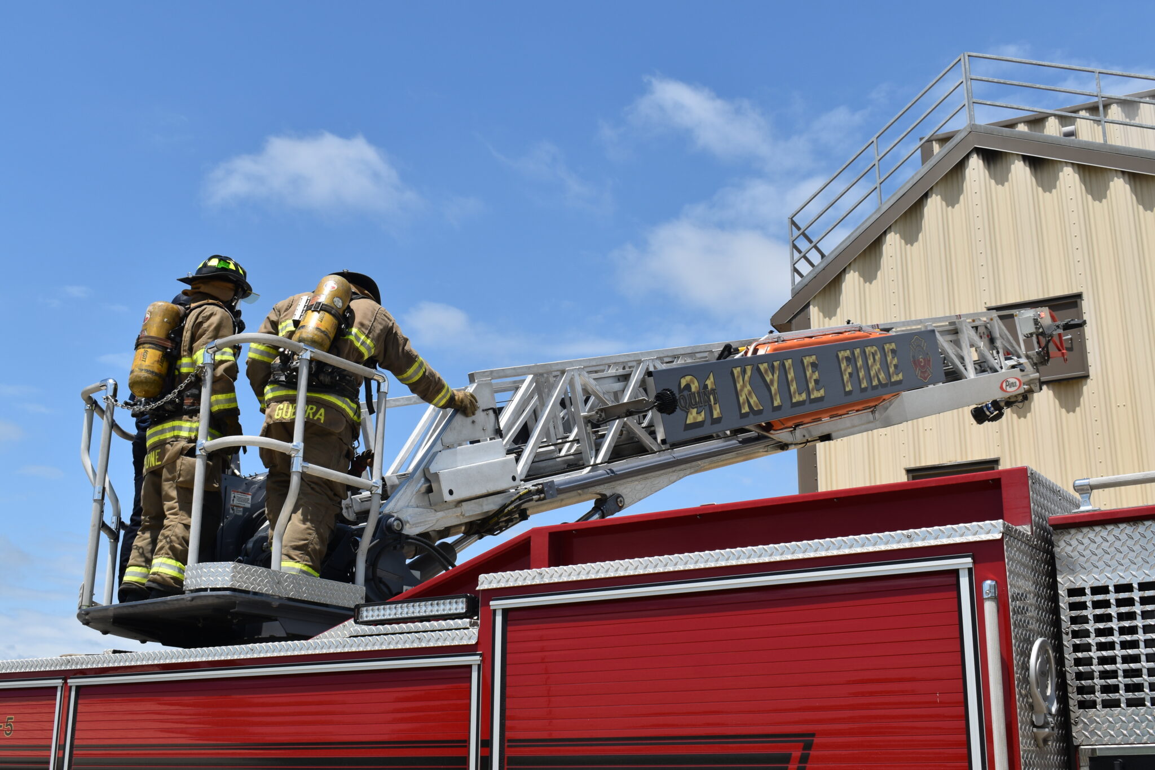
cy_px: 385
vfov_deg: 31.9
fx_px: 1347
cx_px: 578
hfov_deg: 46.4
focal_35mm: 42
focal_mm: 28
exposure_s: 1/320
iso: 100
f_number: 9
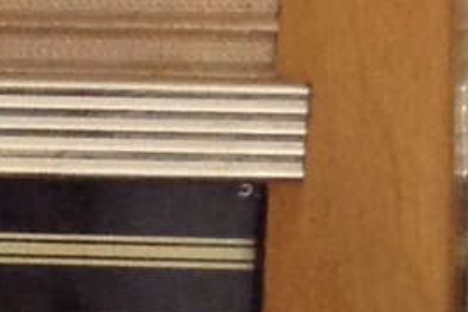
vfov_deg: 4.9
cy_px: 70
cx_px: -1067
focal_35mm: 280
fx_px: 3640
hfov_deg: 6.5
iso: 250
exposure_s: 1/15
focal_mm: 4.28
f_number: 2.4
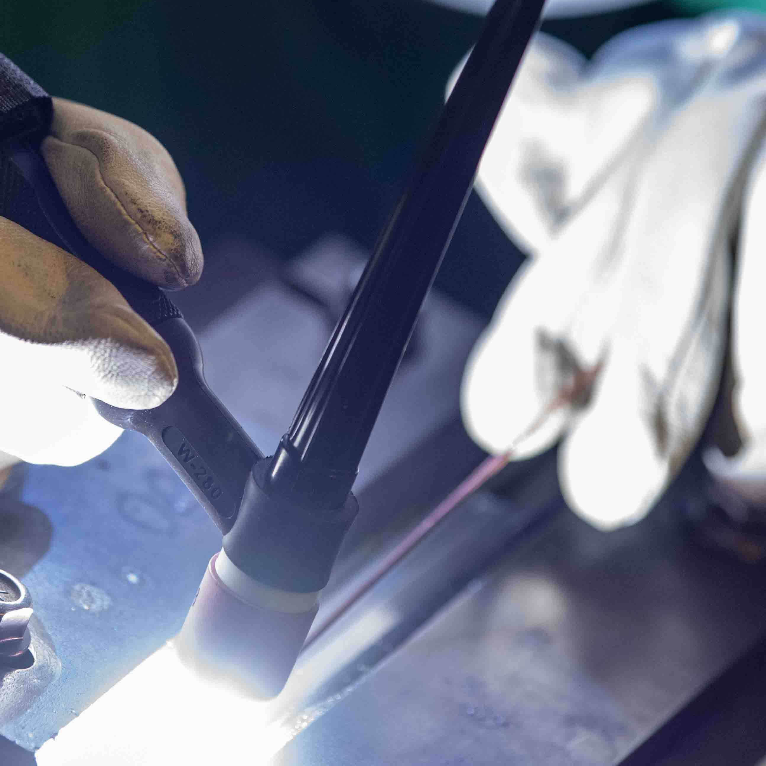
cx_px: 270
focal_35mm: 433
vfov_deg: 4.0
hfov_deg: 4.0
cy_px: 144
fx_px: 10840
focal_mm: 160
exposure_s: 1/125
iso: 1250
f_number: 2.8
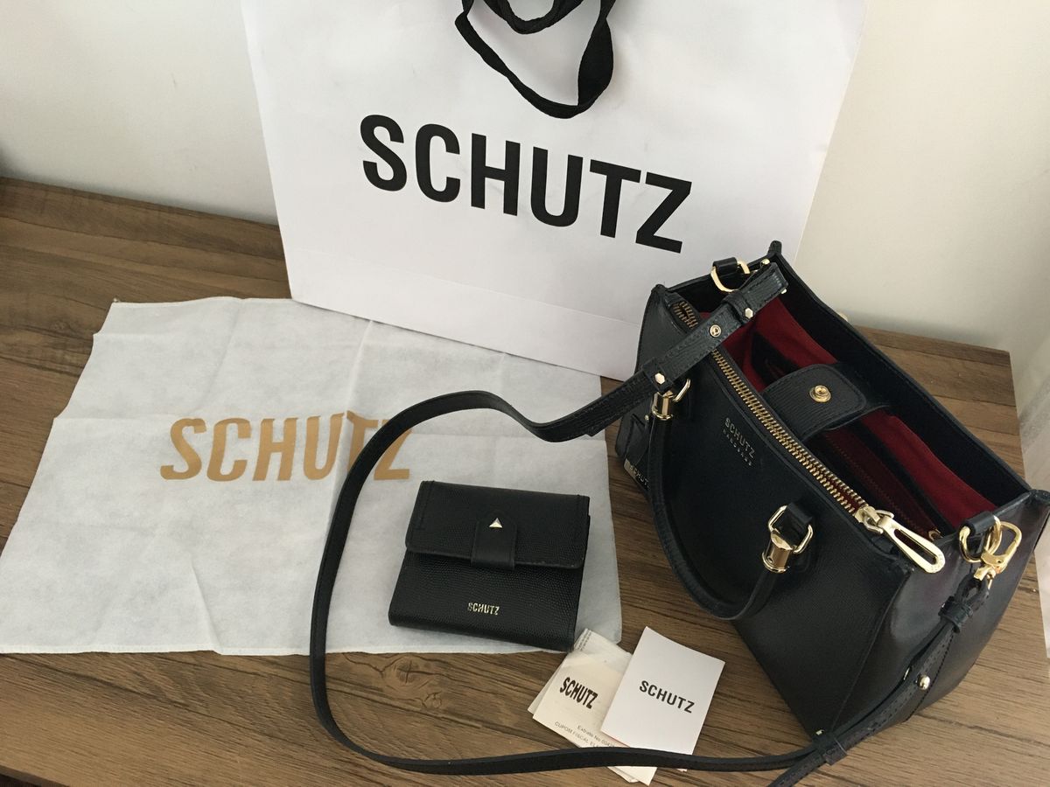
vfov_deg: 48.2
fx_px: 880
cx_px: 525
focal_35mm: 29
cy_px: 394
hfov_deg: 61.7
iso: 160
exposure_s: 1/30
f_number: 2.2
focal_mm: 4.15
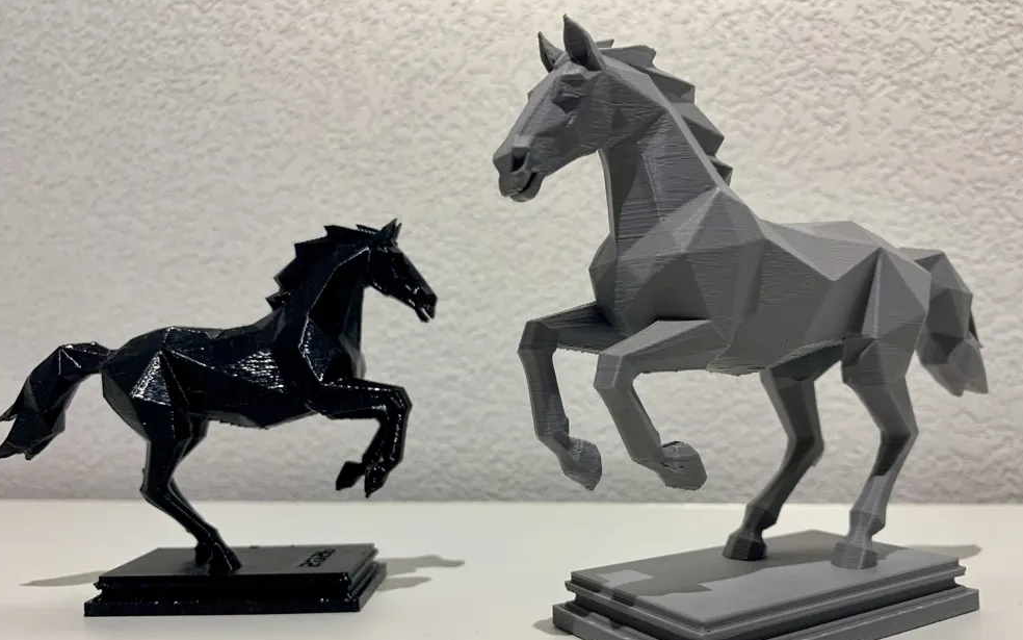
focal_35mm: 28
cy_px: 380
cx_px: 510
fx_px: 781
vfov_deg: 44.3
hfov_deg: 66.5
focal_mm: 4.25
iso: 100
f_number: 1.8
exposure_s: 1/108
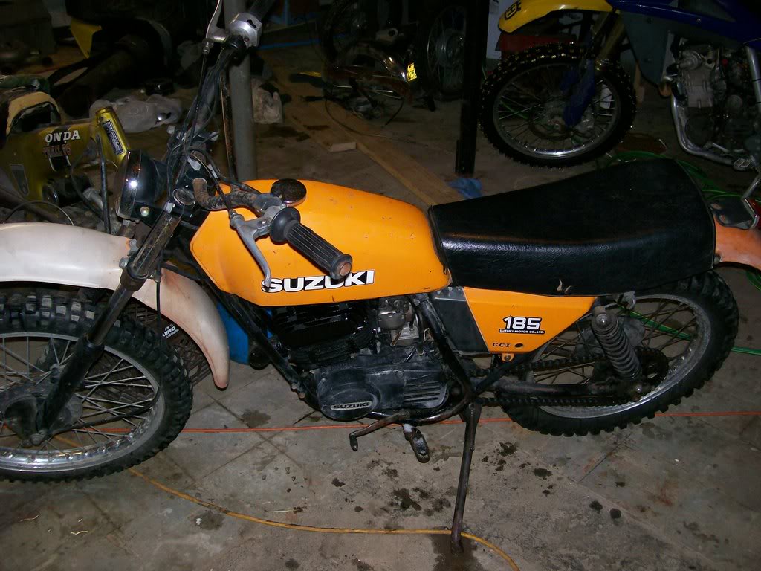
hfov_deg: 51.4
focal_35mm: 36
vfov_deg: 39.7
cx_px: 380
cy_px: 286
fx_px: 791
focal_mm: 6
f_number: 2.7
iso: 140
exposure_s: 1/64
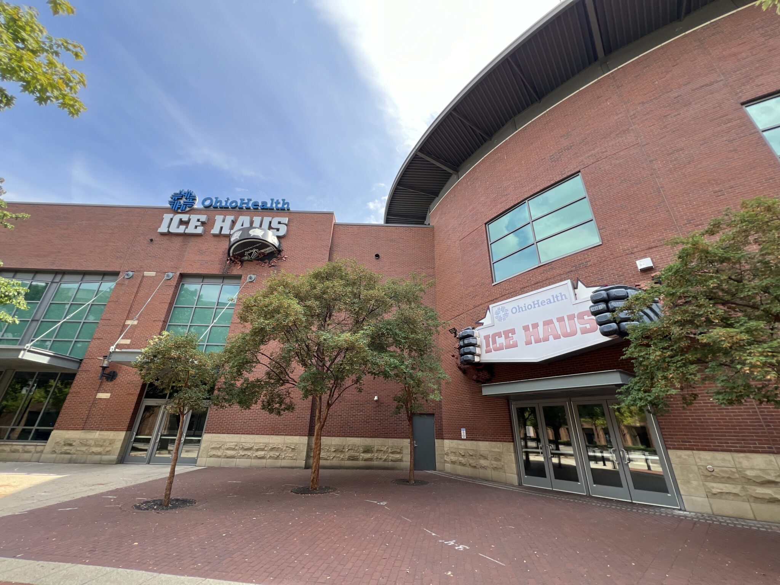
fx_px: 293
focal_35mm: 13
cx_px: 390
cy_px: 292
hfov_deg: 106.2
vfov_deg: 89.9
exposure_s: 1/373
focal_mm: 1.57
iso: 32
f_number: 1.8
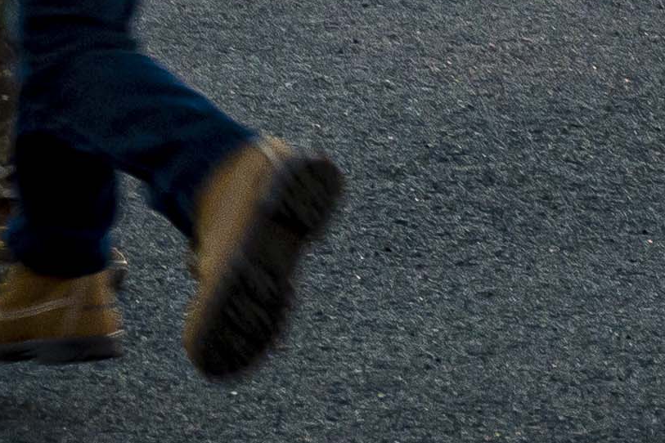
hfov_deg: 4.9
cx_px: 11
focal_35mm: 421
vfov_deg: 3.3
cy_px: -310
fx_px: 7776
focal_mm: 58
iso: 1000
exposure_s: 1/125
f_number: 5.6
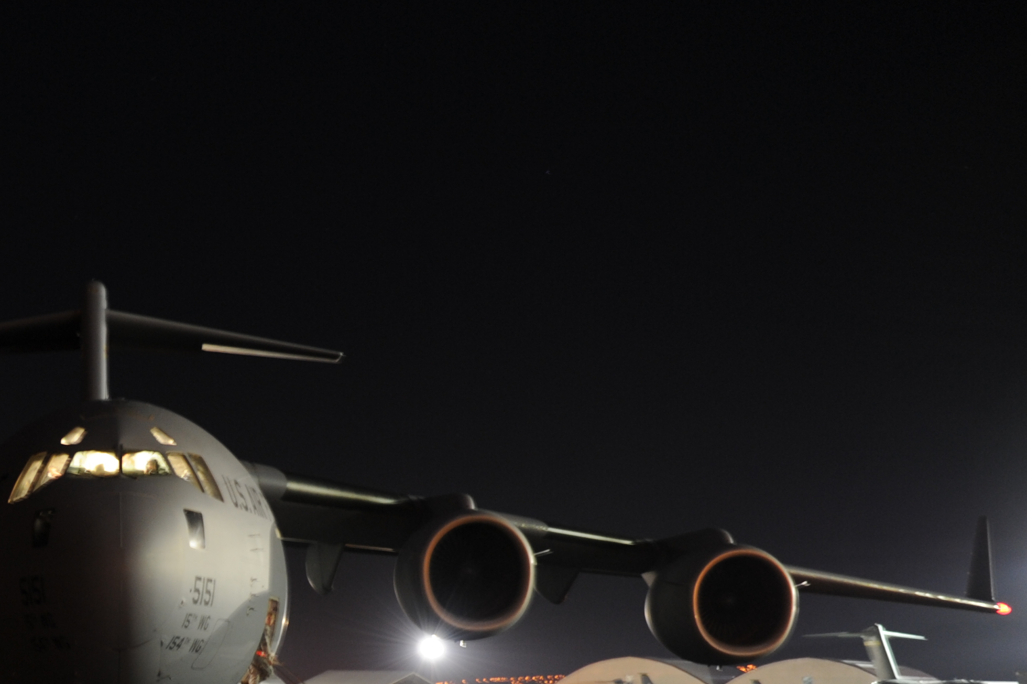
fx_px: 2167
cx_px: 110
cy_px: 564
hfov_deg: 25.8
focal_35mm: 76
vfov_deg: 17.7
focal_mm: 35
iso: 640
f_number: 2.8
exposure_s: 1/3
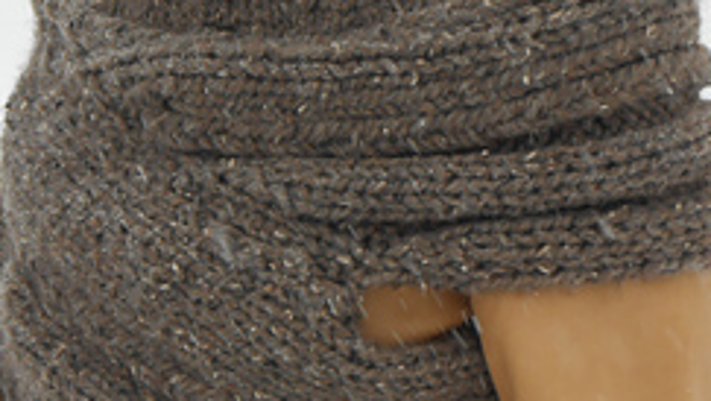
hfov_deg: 9.2
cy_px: 262
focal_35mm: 235
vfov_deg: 5.2
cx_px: 252
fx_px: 4433
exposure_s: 1/200
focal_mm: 18.7
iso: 80
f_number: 5
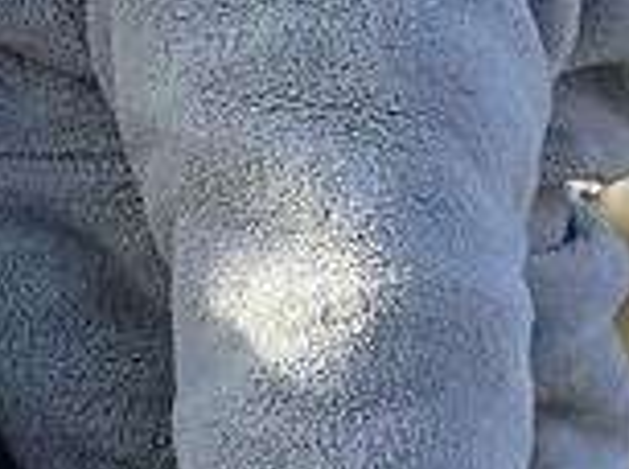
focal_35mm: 239
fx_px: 4333
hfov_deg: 8.1
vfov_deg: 6.0
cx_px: -345
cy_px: -469
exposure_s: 1/125
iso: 20
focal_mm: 6.6
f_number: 2.8
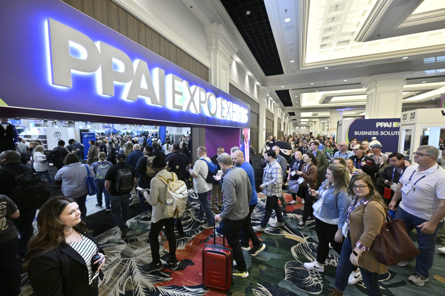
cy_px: 148
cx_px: 222
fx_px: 173
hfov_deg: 104.3
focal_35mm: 14
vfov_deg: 81.2
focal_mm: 14
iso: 2000
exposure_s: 1/200
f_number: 5
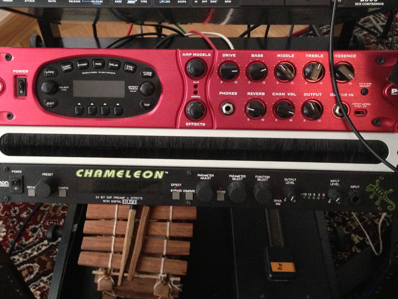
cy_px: 112
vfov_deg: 33.4
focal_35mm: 43
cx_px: 170
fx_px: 494
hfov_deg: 43.7
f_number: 2.4
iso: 640
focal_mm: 4.13
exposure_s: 1/15
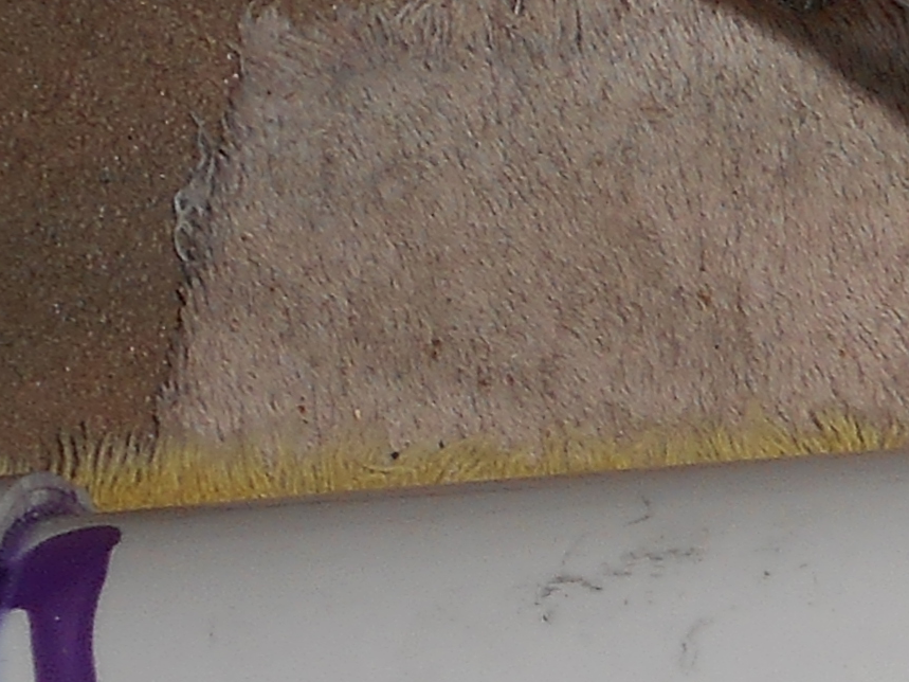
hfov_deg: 12.0
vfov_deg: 9.5
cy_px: 1173
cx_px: 1667
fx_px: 3938
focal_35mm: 150
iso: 80
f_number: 3.7
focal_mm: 4.5
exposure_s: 1/25
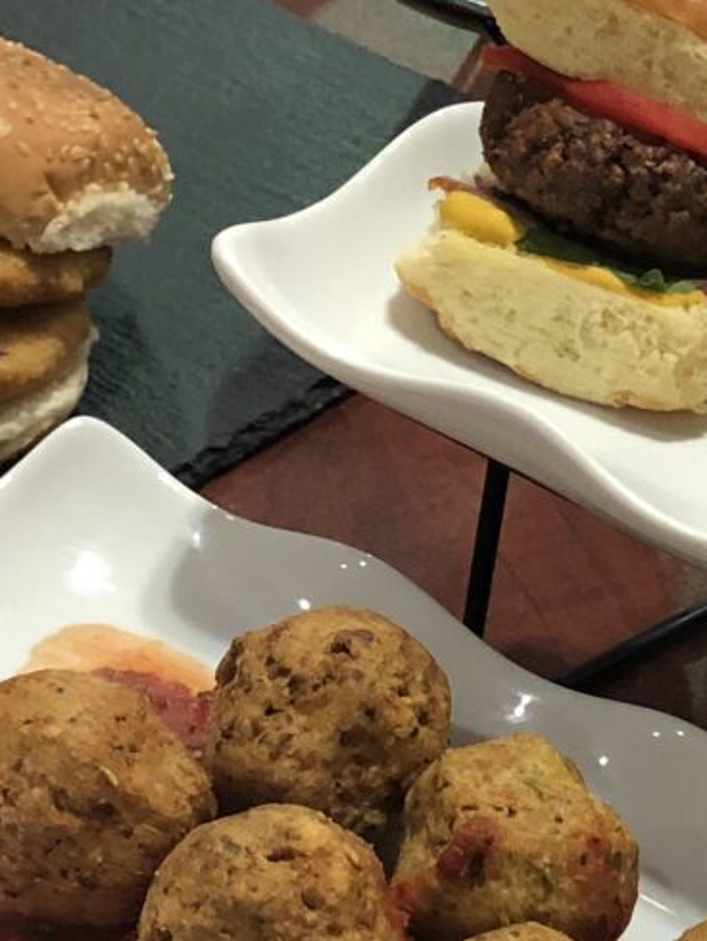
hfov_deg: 12.5
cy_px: 348
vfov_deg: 16.8
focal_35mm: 117
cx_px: 722
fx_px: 3183
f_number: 1.8
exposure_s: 1/15
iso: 64
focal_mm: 4
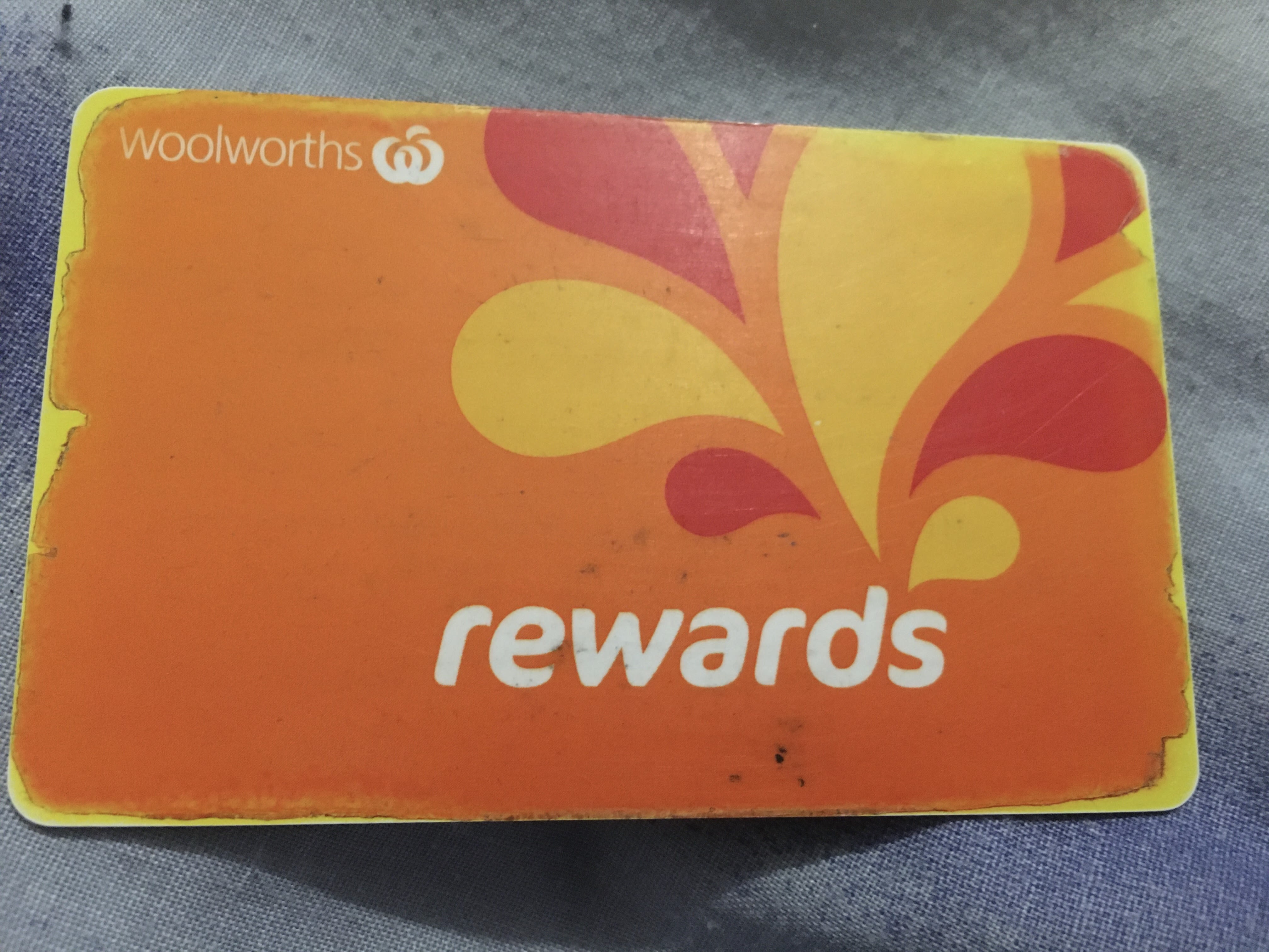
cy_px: 476
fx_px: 1063
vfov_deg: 48.2
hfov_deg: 61.7
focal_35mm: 29
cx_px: 634
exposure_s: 1/17
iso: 500
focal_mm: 4.2
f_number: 2.2
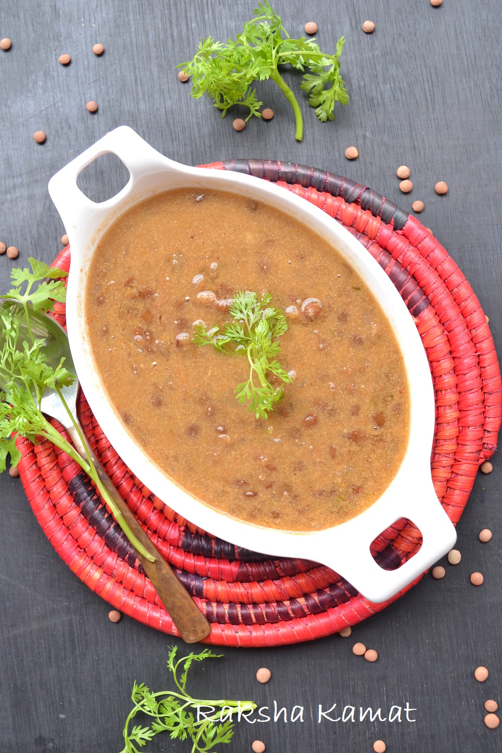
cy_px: 376
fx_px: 753
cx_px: 251
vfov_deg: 53.1
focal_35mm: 36
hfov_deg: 36.9
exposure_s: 1/60
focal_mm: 24
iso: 400
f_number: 5.6
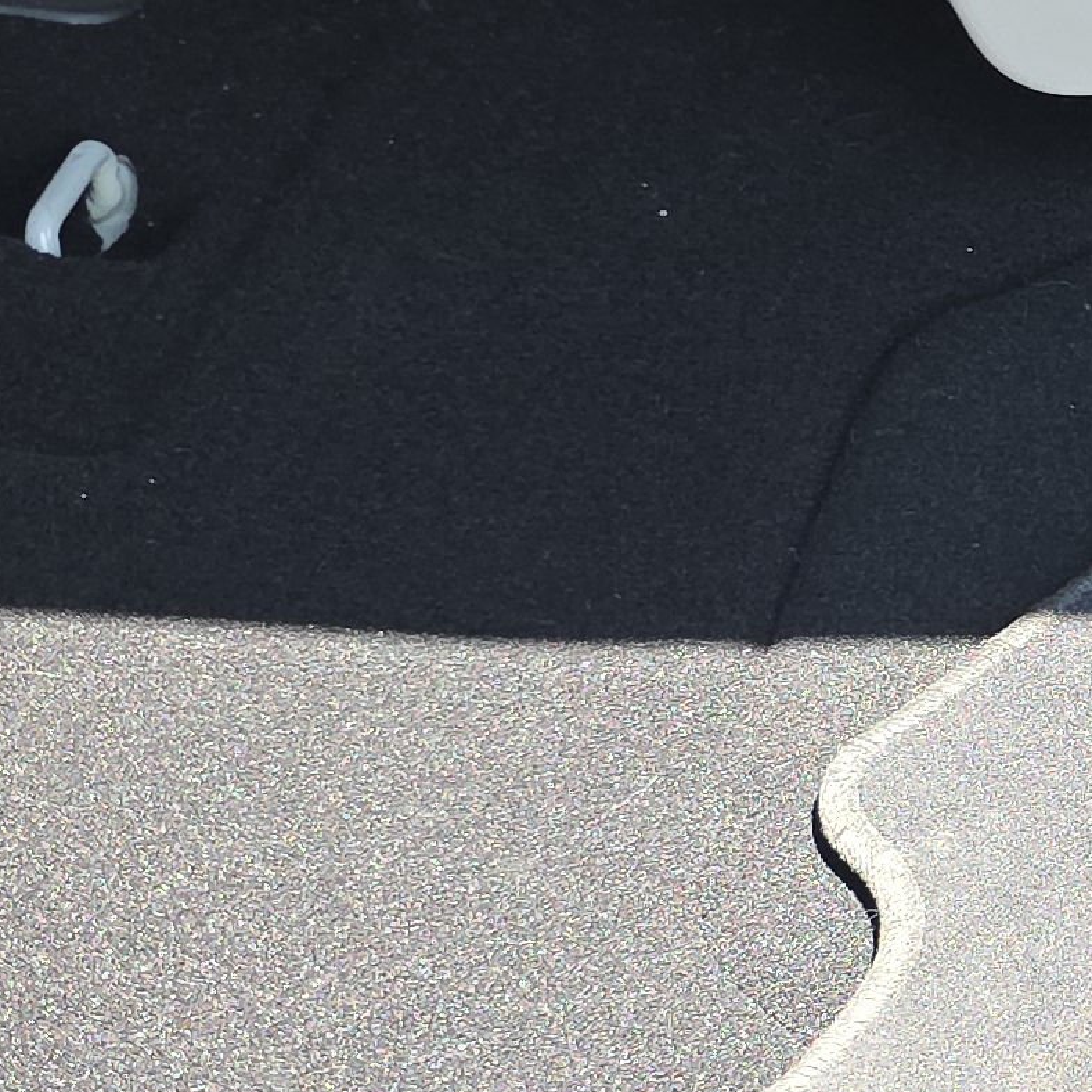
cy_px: 304
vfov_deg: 16.8
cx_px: 1718
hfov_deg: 15.4
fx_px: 3676
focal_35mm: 103
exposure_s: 1/180
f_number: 1.7
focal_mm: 6.3
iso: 40
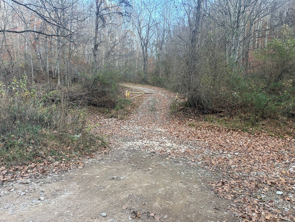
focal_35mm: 24
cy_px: 111
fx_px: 205
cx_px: 148
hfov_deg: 71.6
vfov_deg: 56.8
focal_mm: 6.86
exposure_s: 1/148
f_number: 1.78
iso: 64
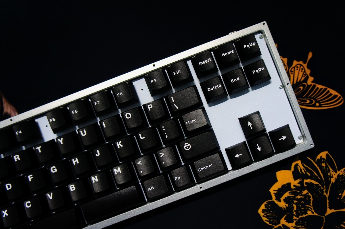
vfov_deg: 39.9
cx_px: 172
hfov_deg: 57.3
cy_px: 114
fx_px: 316
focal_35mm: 33
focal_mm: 22
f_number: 4
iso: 320
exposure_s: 1/40
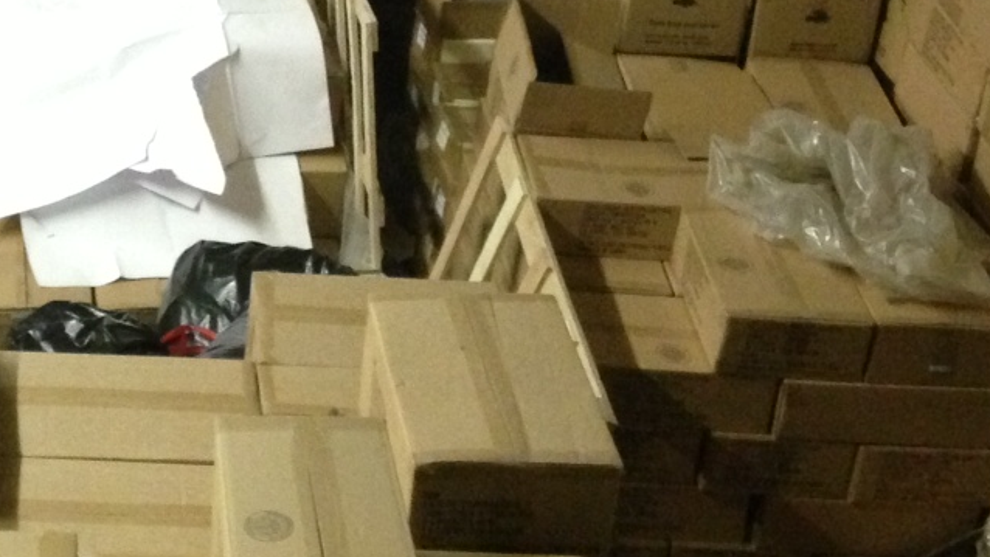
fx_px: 2415
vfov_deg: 13.1
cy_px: 150
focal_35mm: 92
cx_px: 42
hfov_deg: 22.4
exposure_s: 1/15
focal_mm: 4.13
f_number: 2.4
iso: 500
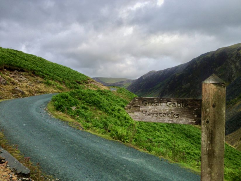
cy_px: 90
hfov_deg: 55.3
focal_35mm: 33
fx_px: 230
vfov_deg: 43.0
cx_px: 120
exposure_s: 1/516
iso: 50
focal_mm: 4.13
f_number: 2.4
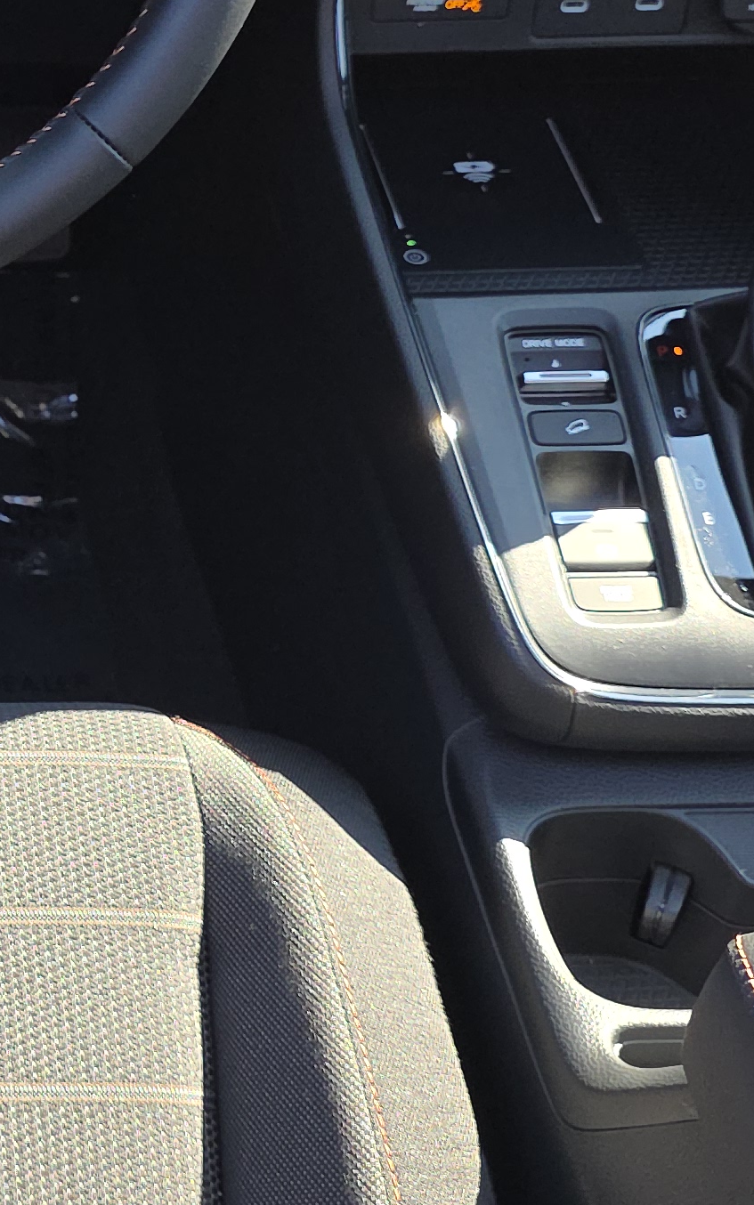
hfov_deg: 16.9
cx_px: -262
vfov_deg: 28.4
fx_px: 2366
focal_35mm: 72
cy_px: 393
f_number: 1.7
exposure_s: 1/359
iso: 64
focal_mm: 6.3
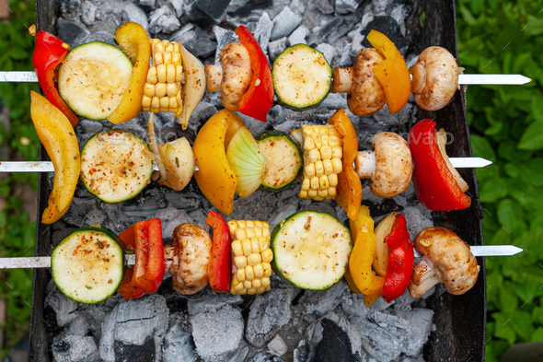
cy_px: 181
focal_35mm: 50
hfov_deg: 39.6
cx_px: 272
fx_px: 754
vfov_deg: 27.0
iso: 400
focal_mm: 50
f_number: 8
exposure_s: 1/640
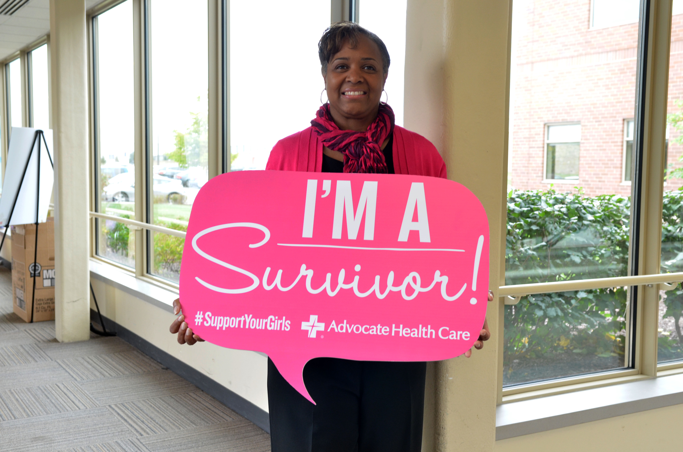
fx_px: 852
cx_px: 342
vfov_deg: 29.7
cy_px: 226
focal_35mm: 45
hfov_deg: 43.7
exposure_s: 1/60
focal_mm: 30
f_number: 4.5
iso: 640
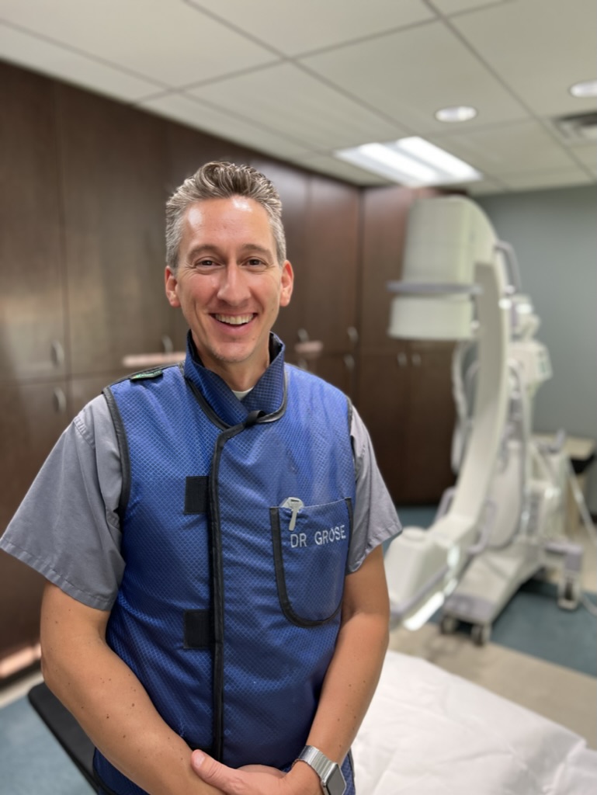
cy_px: 398
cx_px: 298
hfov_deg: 53.1
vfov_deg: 67.3
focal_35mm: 26
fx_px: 597
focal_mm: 5.7
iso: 80
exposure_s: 1/60
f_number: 1.5
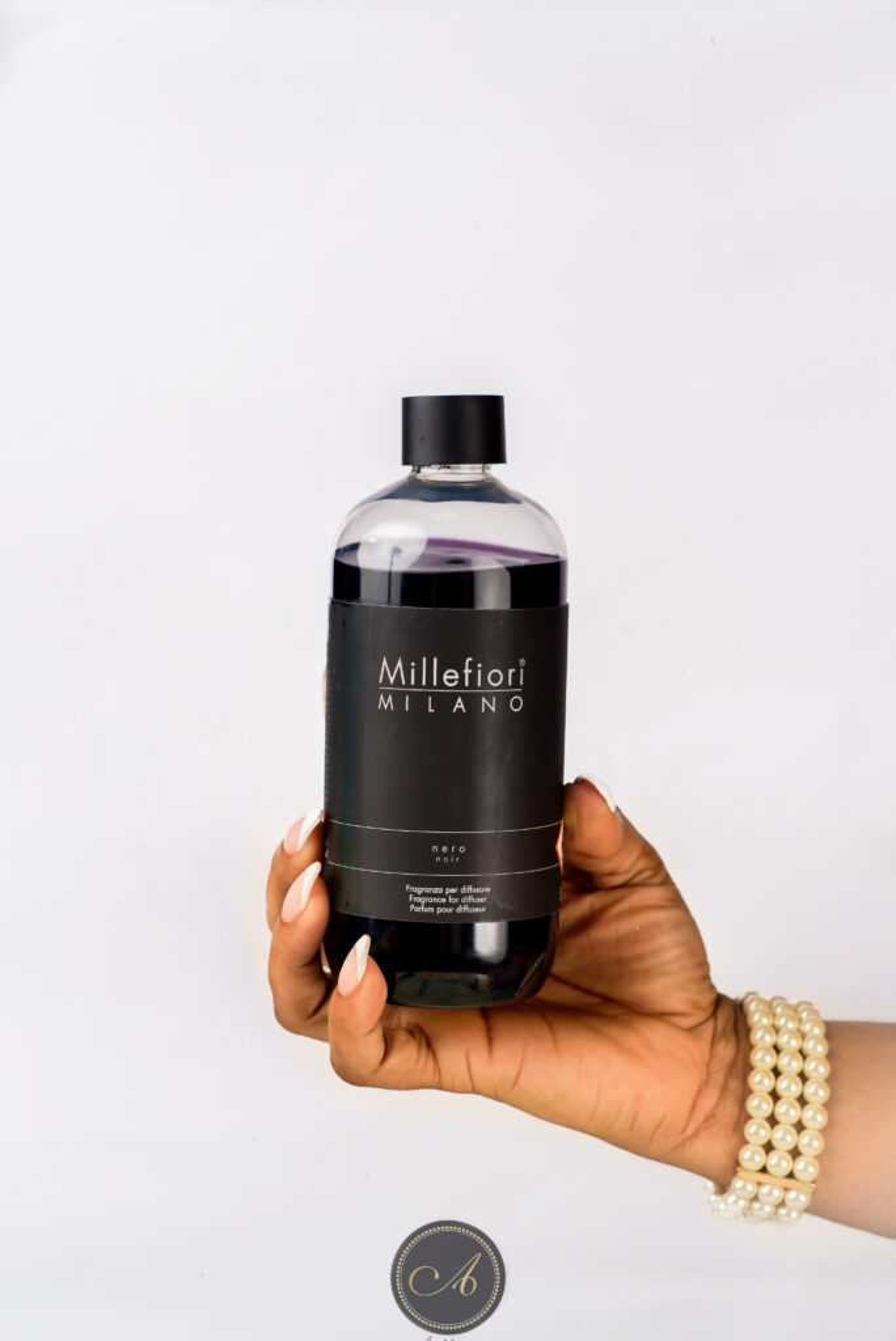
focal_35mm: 85
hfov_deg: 16.1
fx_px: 3169
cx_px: 448
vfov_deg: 23.9
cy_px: 670
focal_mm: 85
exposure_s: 1/200
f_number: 6.3
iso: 500
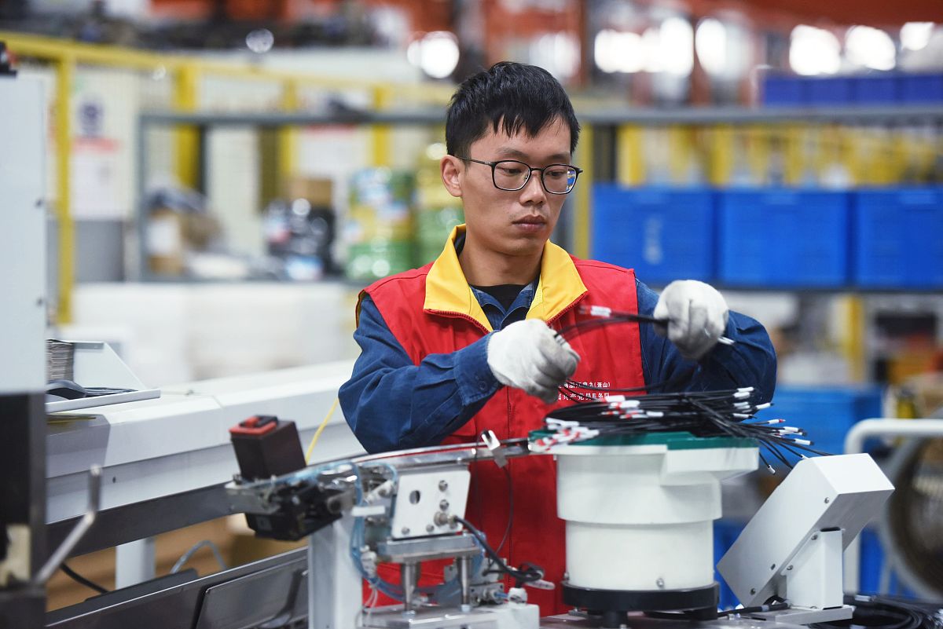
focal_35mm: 122
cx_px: 472
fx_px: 3197
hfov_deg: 16.8
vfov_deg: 11.2
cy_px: 314
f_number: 2.8
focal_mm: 122
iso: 1600
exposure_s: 1/160
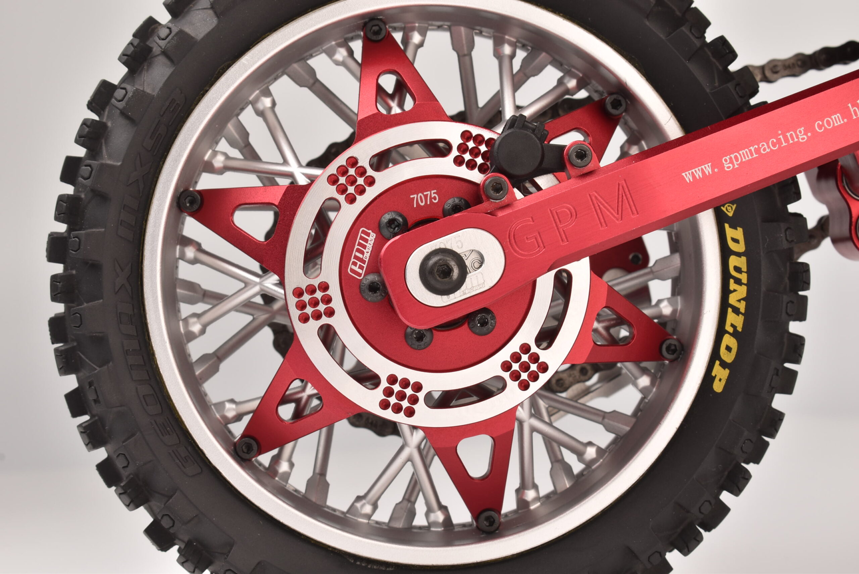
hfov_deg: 24.6
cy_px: 287
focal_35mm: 82
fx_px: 1970
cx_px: 430
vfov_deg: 16.6
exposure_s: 1/100
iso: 100
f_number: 14
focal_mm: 55
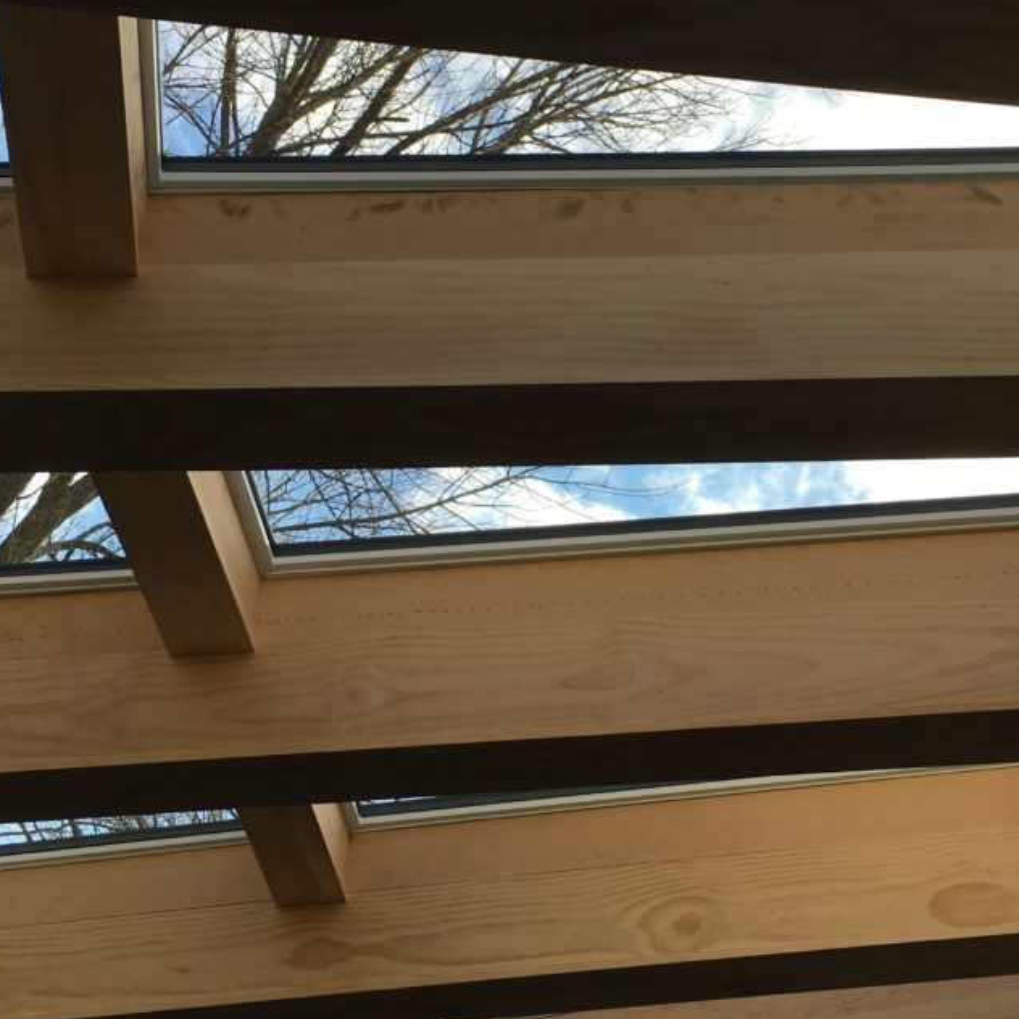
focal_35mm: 53
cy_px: 428
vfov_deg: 32.1
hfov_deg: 32.2
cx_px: 568
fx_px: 1765
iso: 25
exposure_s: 1/663
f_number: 2.2
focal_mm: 4.15
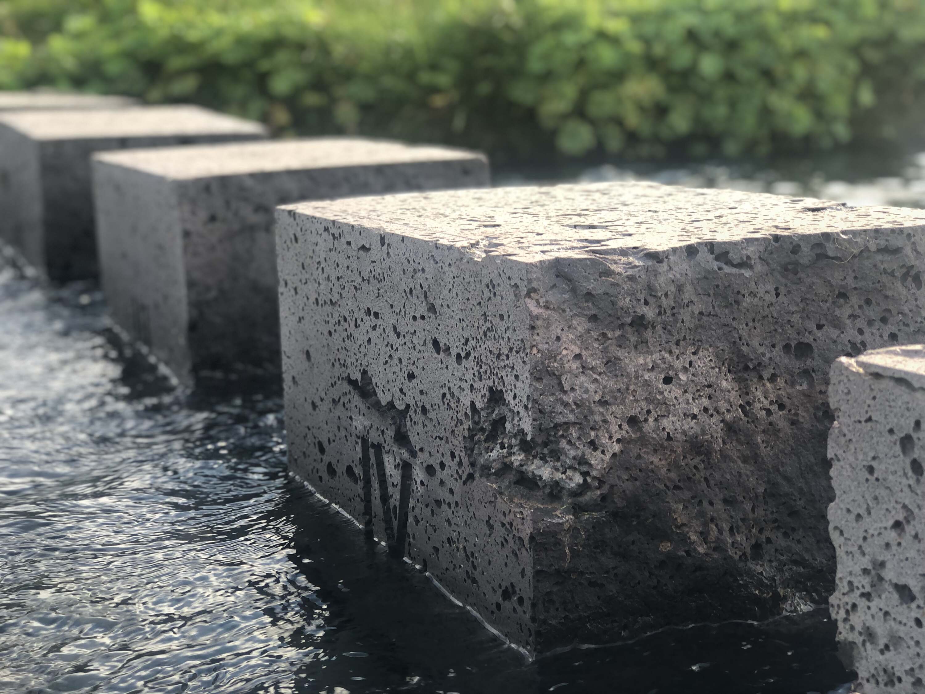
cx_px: 462
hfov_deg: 33.8
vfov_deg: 25.7
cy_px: 347
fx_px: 1523
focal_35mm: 57
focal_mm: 6.6
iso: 25
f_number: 2.8
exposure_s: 1/120
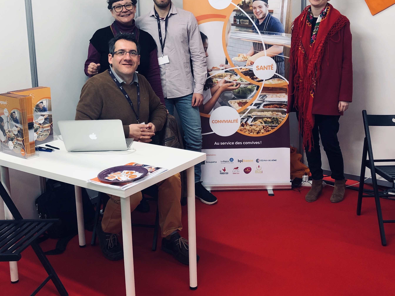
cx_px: 202
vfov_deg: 34.0
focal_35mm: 42
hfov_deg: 44.8
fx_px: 479
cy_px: 98
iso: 40
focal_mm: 3.99
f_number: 1.8
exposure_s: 1/33
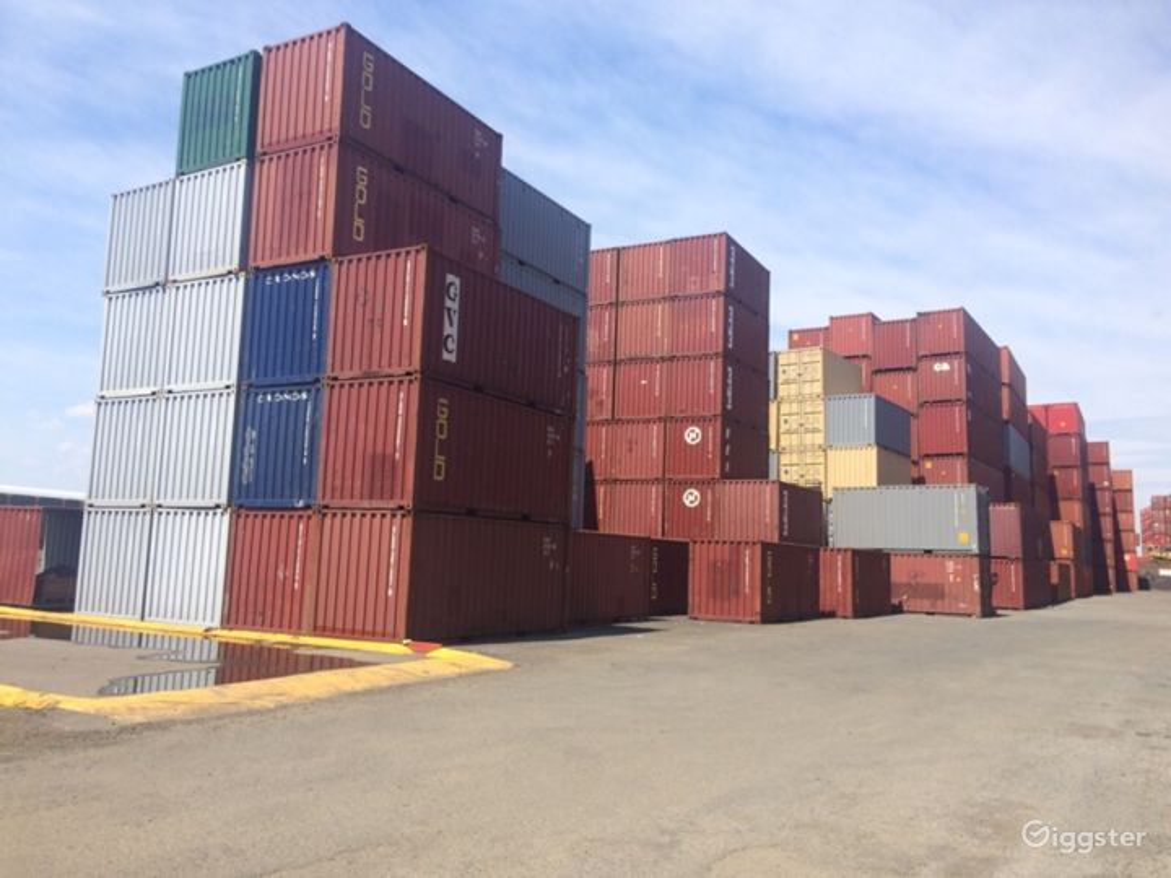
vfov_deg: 48.2
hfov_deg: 61.7
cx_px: 586
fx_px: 981
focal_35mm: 29
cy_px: 439
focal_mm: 4.15
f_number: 2.2
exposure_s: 1/1642
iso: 32
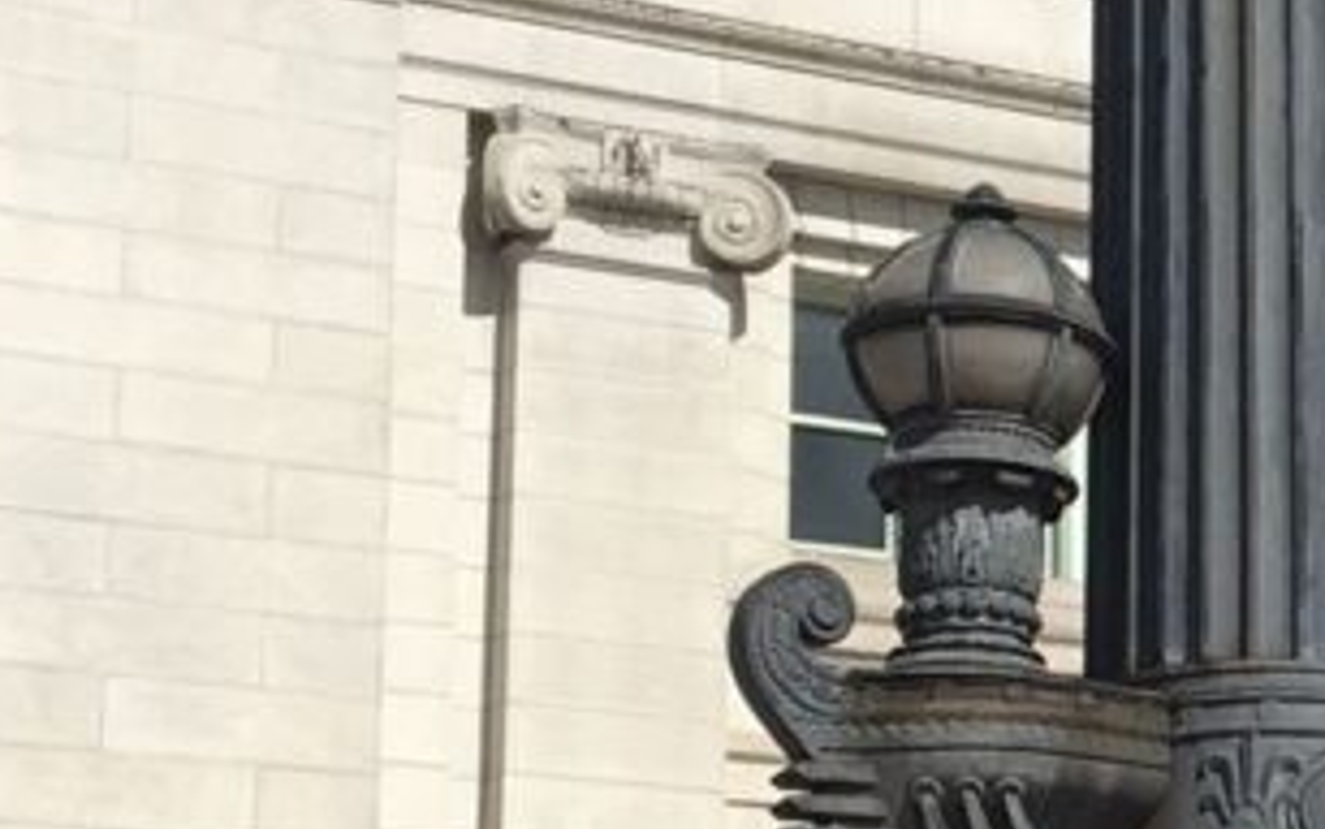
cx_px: 1951
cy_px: 592
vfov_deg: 9.1
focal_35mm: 144
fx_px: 5201
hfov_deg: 13.7
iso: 25
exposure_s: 1/3663
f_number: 2.2
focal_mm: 4.15
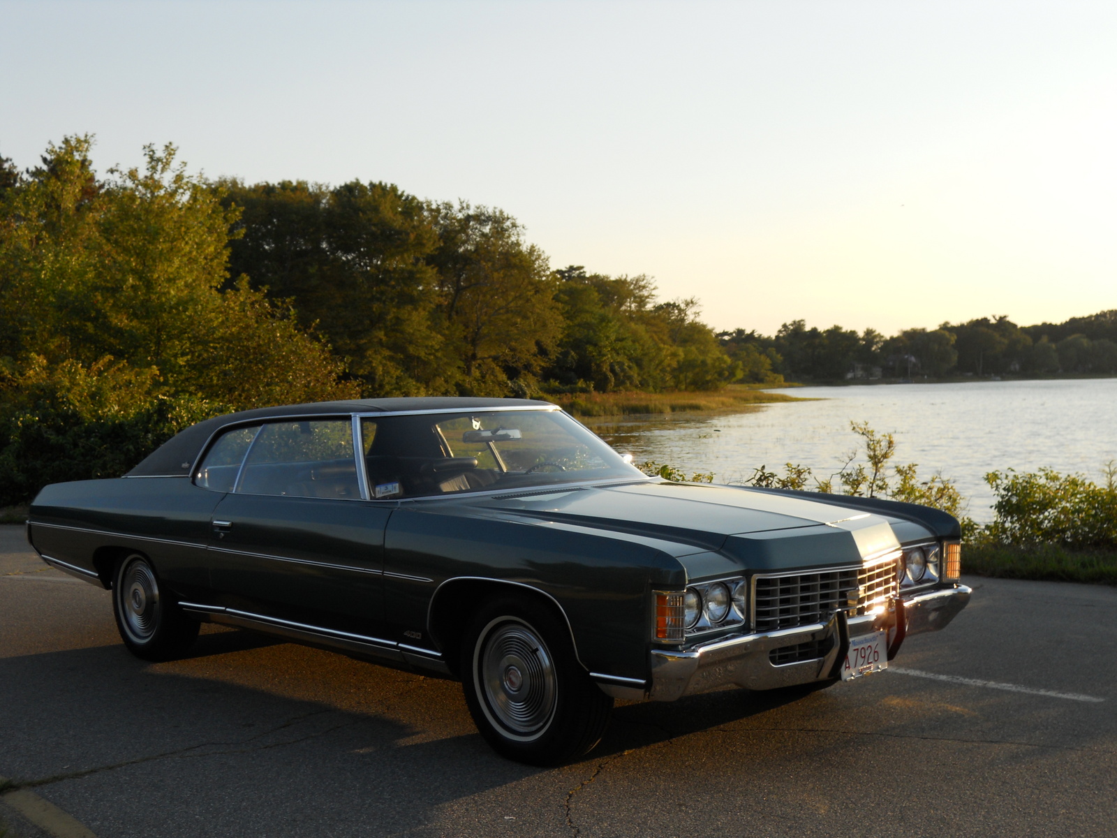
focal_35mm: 41
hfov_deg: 45.8
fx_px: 1323
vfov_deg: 35.1
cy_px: 419
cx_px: 558
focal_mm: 7.3
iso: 80
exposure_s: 1/400
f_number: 3.2
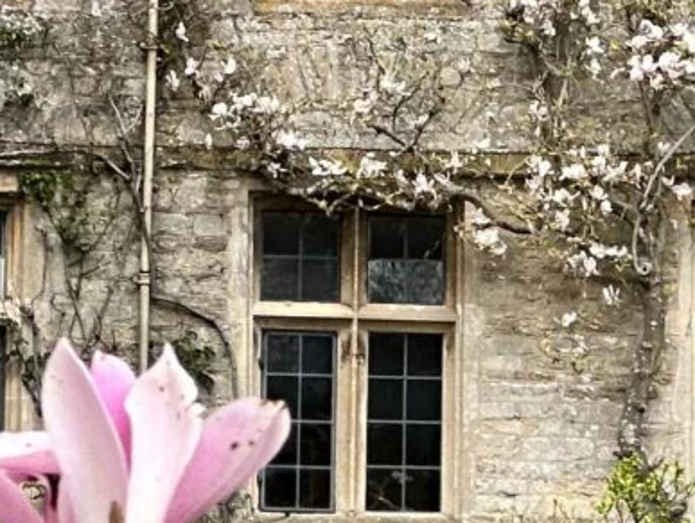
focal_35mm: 407
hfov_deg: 4.8
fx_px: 8179
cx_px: 855
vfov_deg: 3.7
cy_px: 126
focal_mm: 9
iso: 32
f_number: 2.8
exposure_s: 1/257
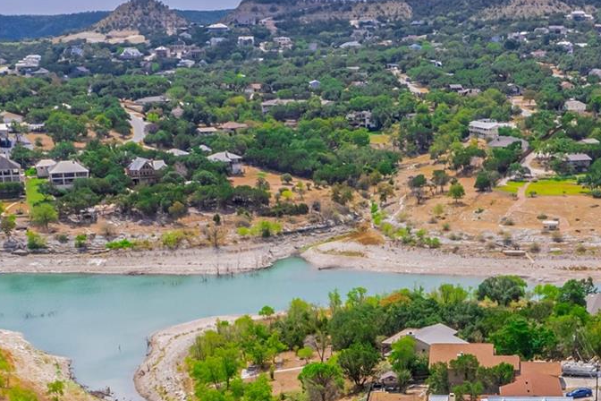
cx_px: 420
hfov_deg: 29.8
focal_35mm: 67
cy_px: 502
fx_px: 1118
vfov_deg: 19.0
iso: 140
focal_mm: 8.38
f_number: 2.8
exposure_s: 1/2500
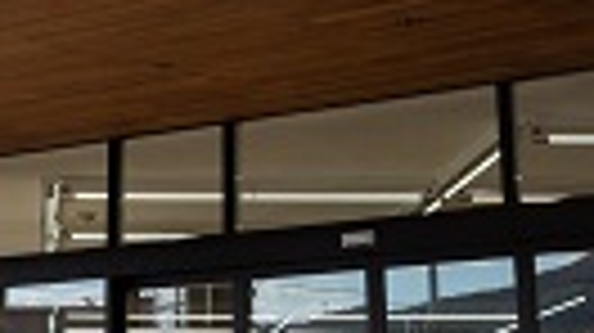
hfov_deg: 17.3
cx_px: 198
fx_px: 1951
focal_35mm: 124
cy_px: -531
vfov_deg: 8.7
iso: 500
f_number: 11
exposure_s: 1/350
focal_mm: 26
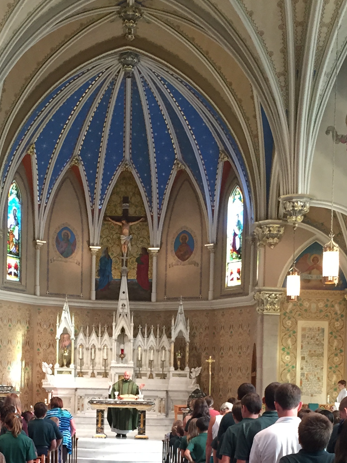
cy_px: 411
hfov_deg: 21.3
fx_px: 922
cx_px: 128
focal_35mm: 69
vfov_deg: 27.2
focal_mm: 4.15
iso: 125
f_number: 2.2
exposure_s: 1/30
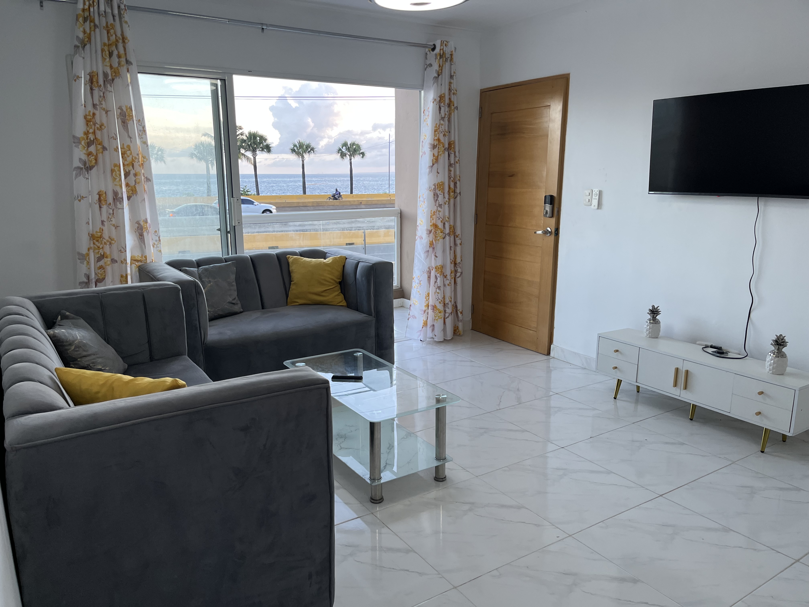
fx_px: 608
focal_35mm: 26
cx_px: 404
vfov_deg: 53.1
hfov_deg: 67.3
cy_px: 304
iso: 100
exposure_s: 1/120
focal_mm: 5.1
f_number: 1.6
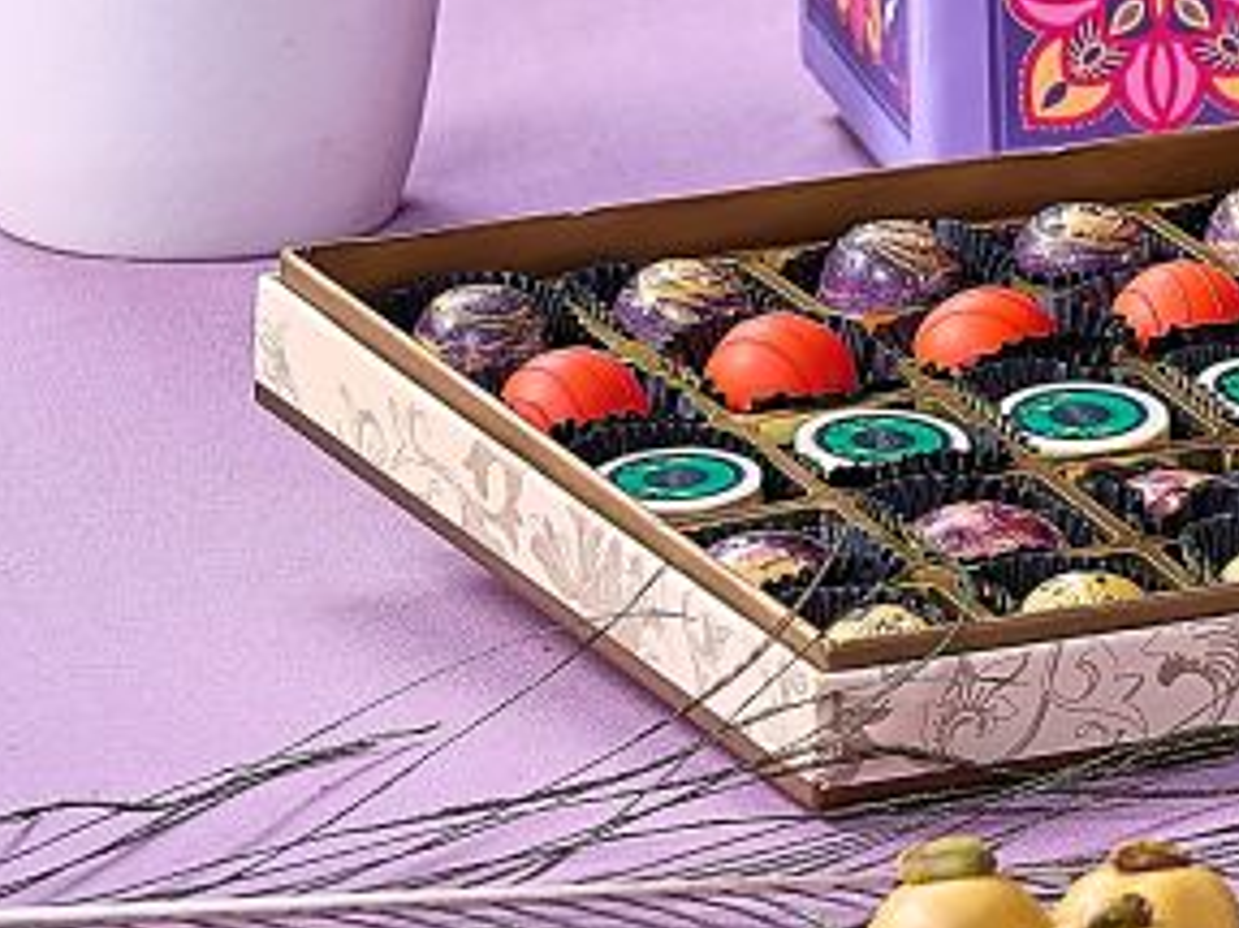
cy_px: -294
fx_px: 22325
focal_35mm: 624
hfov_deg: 3.2
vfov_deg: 2.4
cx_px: 2504
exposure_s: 1/100
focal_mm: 150
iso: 50
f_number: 9
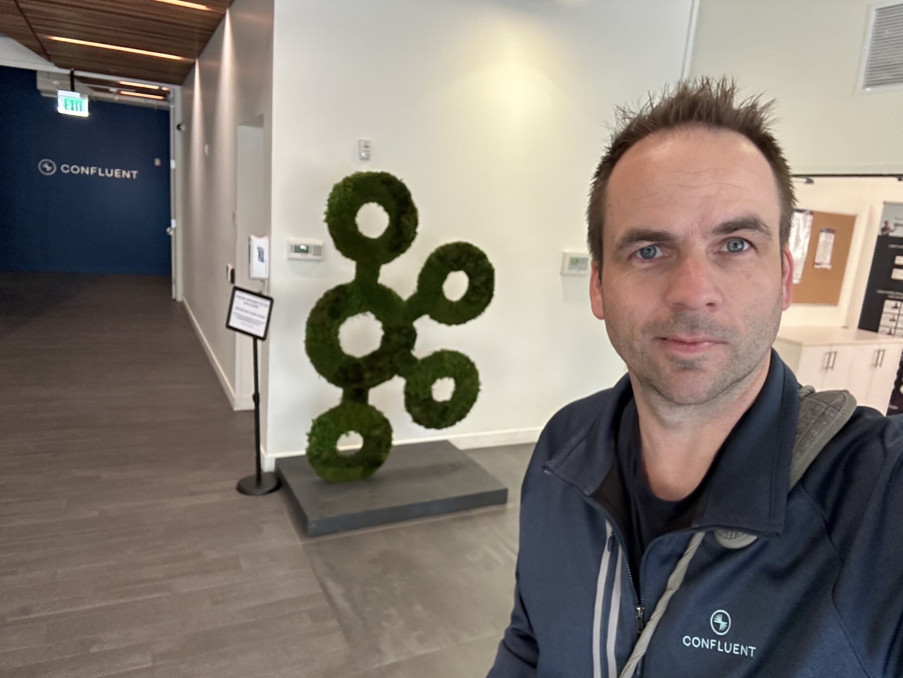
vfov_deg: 58.9
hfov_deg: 73.9
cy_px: 339
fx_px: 600
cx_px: 452
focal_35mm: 23
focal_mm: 2.69
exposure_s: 1/43
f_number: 1.9
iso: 160
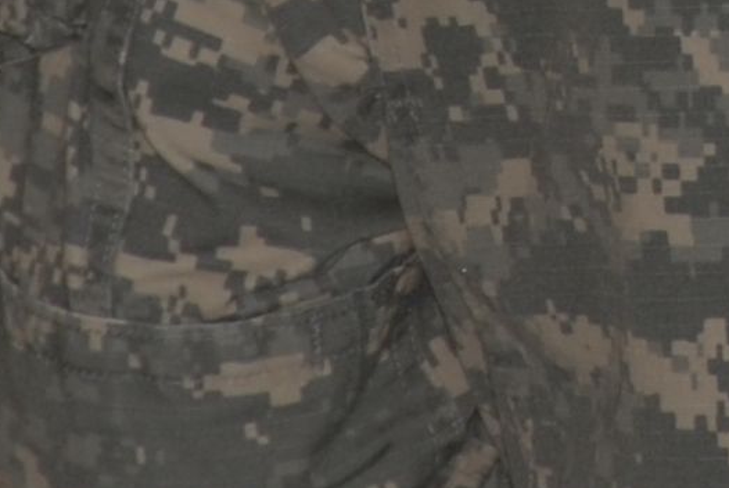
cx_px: 1143
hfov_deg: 0.9
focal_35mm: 2209
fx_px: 44781
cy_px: -758
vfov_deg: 0.6
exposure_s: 1/60
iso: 100
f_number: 8
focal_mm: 200
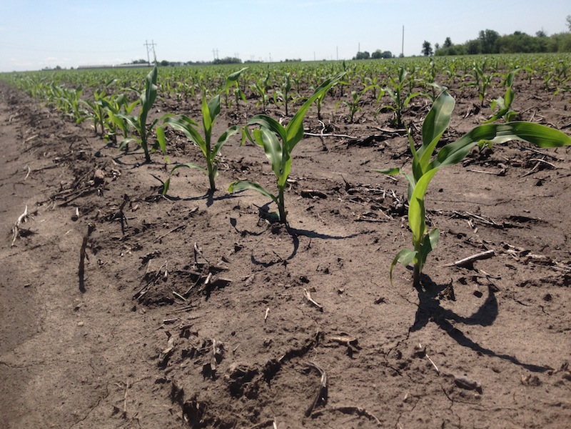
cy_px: 214
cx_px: 286
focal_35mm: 33
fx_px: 544
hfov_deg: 55.4
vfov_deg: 42.9
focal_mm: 4.12
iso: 50
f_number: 2.4
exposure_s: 1/1938
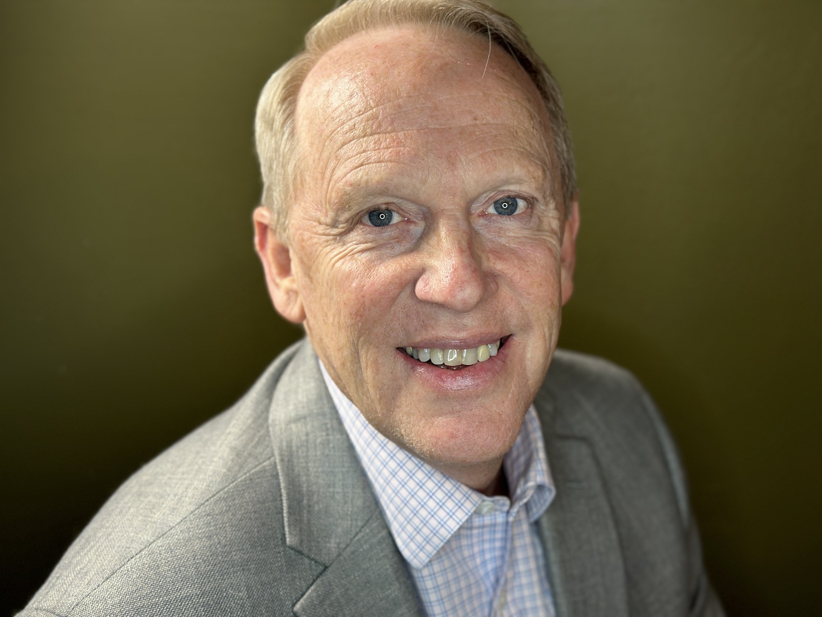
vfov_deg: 30.3
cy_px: 308
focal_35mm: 48
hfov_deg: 39.7
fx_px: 1140
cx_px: 411
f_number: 1.78
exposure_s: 1/60
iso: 100
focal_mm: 6.86
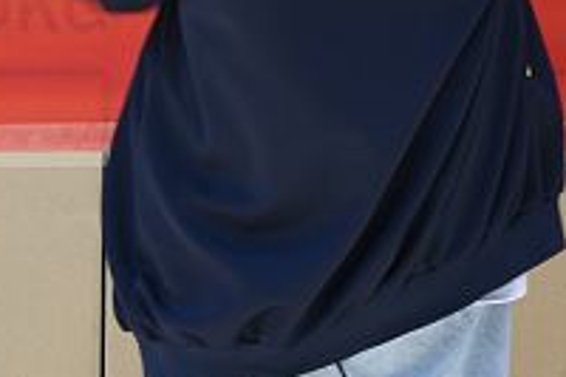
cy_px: -737
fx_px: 6598
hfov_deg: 4.8
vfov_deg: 3.2
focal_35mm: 420
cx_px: 1115
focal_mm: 70
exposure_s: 1/80
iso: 200
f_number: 9
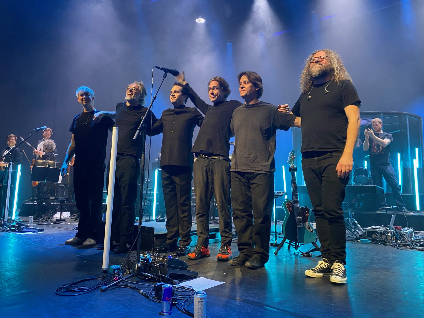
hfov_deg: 67.3
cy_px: 159
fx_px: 318
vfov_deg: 53.1
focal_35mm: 26
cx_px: 212
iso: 500
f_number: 1.8
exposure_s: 1/39
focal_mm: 4.25
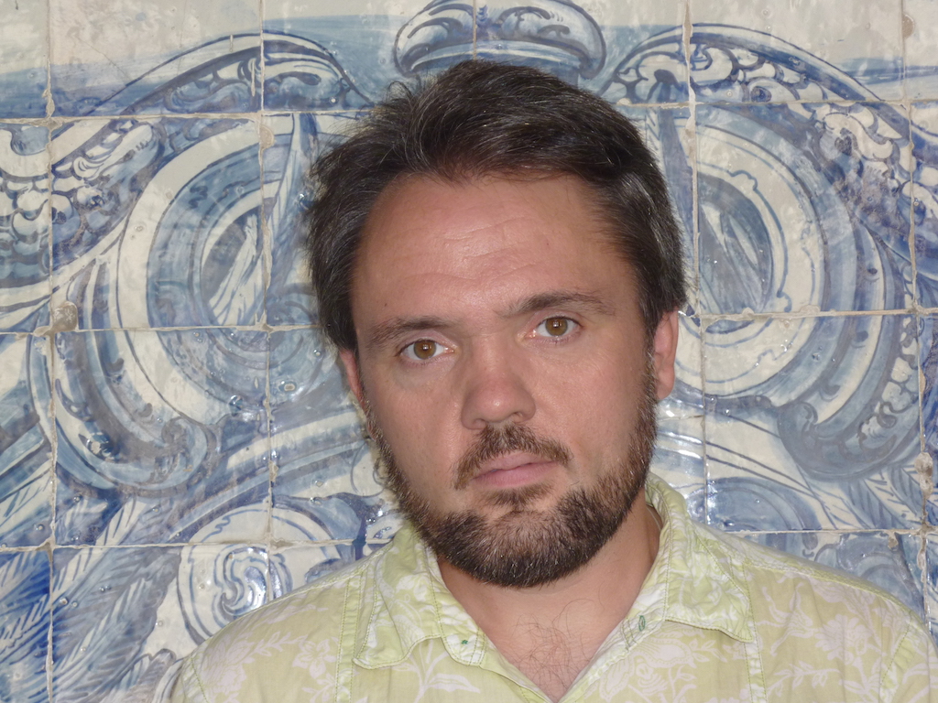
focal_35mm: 96
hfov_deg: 20.4
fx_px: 2601
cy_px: 352
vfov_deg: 15.4
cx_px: 469
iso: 125
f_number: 4.3
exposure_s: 1/40
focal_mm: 15.8
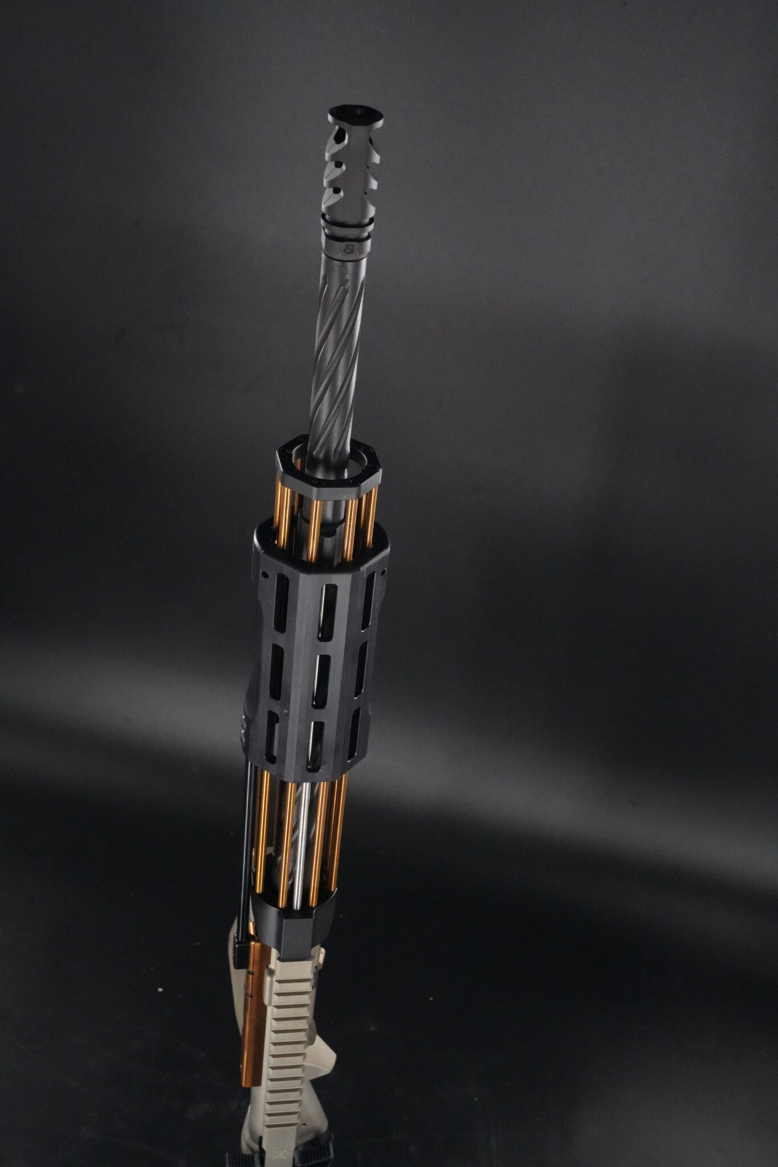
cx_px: 389
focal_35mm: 50
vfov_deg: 39.6
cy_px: 584
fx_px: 1621
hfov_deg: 27.0
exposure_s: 1/320
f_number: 14
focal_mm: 50
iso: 12800
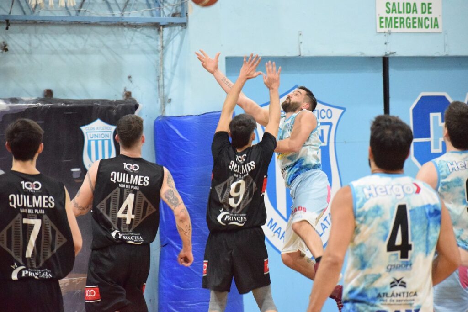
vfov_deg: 7.3
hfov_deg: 11.0
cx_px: 234
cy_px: 156
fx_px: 2438
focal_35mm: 188
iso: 12800
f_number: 4.8
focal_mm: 125
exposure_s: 1/250
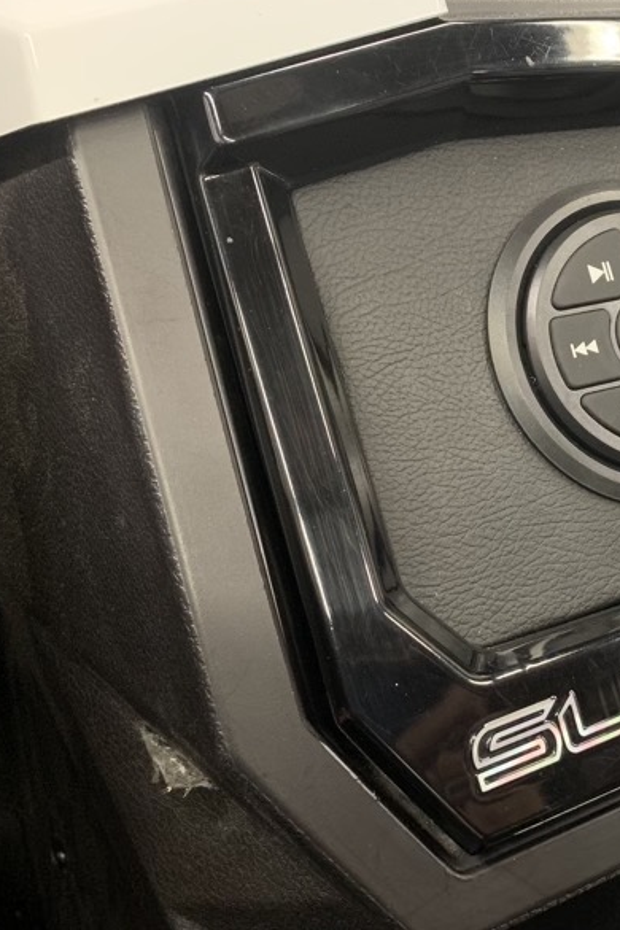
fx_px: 956
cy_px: 456
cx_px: 615
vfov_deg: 51.9
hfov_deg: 33.1
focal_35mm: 37
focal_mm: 4.25
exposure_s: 1/25
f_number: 1.8
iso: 500
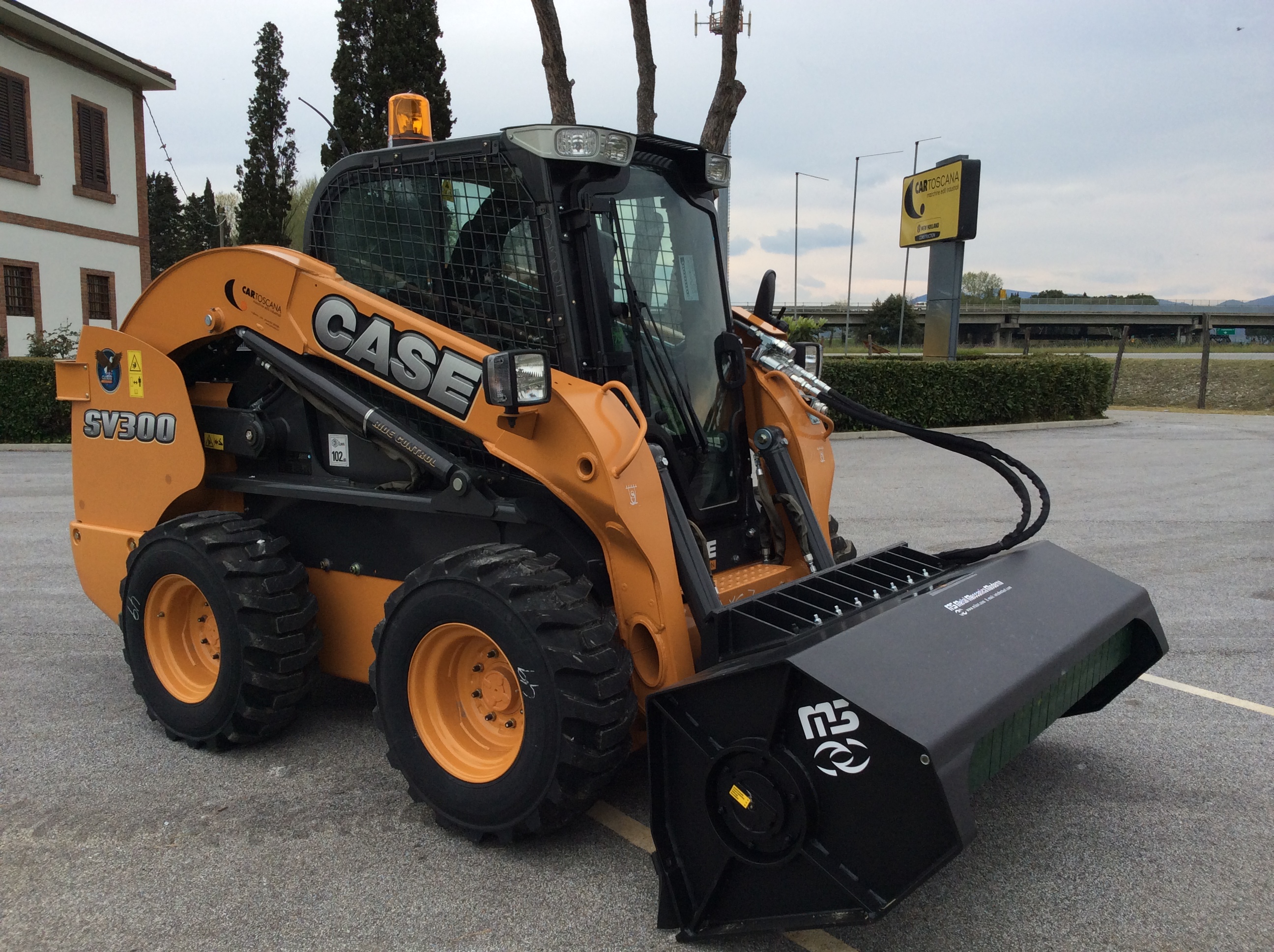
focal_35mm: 33
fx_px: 1213
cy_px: 476
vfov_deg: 42.8
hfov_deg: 55.4
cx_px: 637
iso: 32
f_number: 2.4
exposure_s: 1/436
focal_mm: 3.3
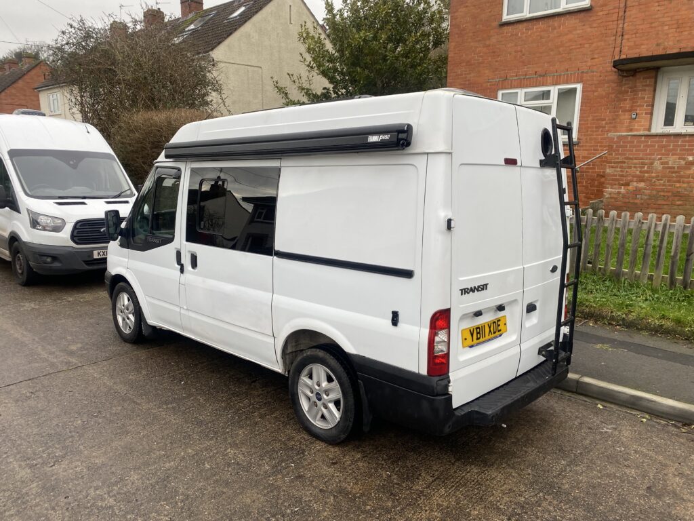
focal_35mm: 26
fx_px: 521
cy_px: 260
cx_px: 347
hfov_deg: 67.3
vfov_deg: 53.1
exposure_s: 1/162
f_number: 1.8
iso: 32
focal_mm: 4.25
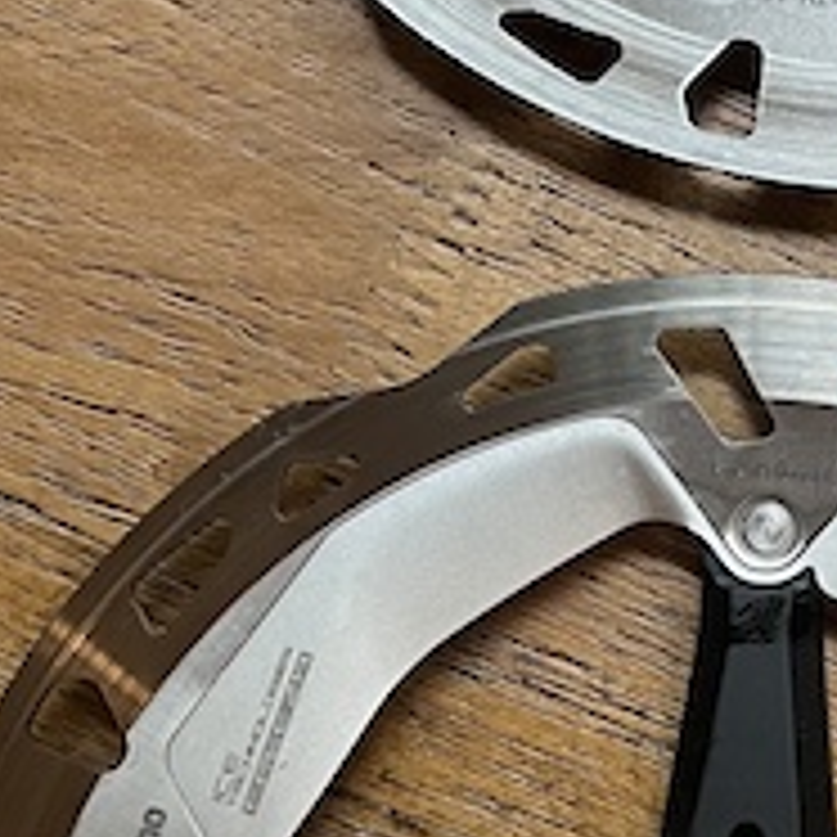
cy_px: 306
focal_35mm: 99
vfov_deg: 17.5
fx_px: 2708
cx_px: 882
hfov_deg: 17.1
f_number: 1.5
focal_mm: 5.7
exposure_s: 1/60
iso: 250
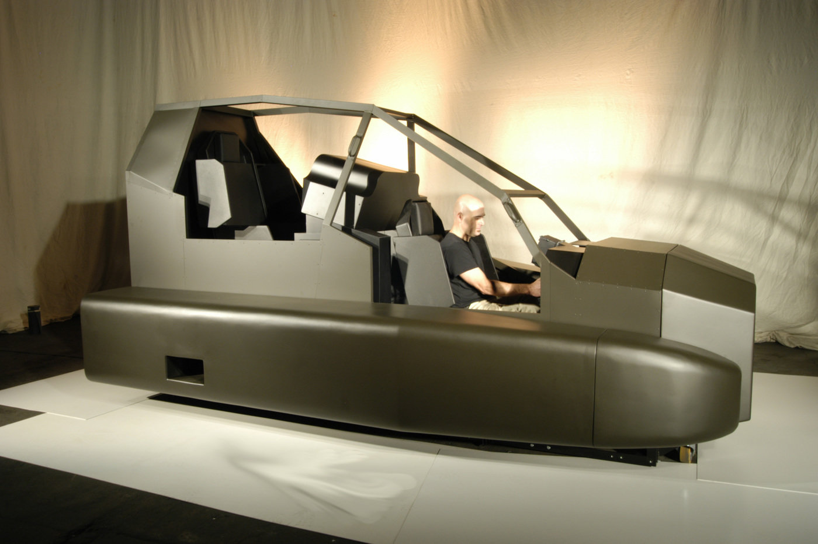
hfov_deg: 62.0
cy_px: 272
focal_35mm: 30
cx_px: 409
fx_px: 681
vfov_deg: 43.5
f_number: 11
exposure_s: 1/1.6
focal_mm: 20
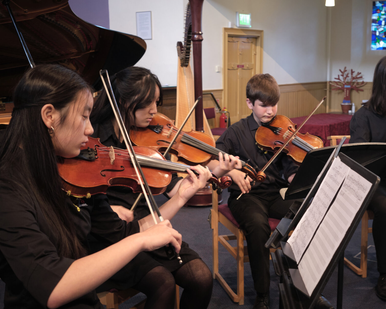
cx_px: 231
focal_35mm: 47
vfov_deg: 32.1
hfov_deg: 39.4
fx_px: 537
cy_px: 156
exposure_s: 1/40
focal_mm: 27
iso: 1600
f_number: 5
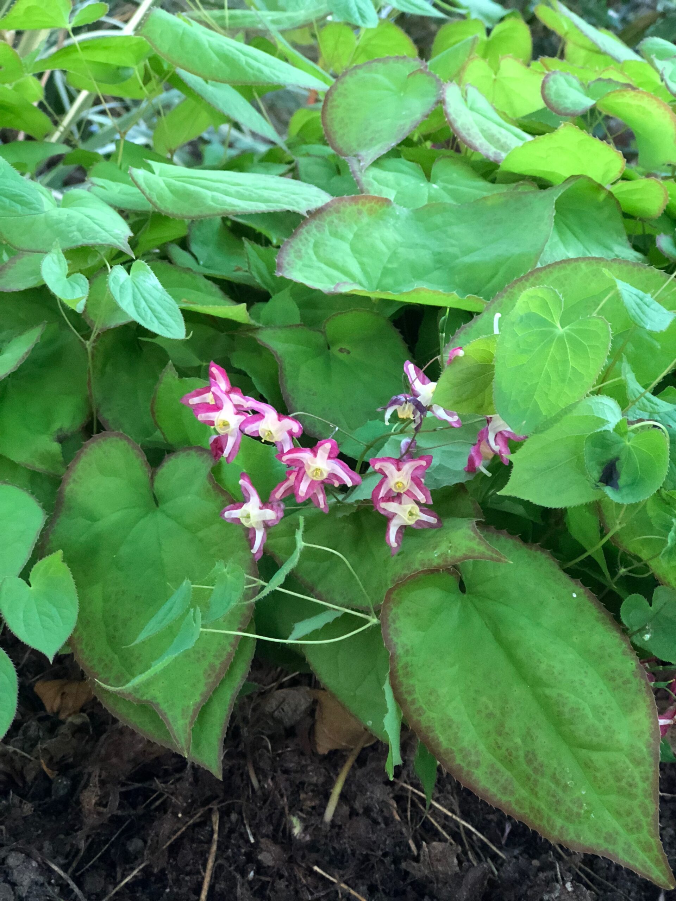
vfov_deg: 33.8
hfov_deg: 25.7
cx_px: 338
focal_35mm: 57
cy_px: 450
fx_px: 1484
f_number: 2.8
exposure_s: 1/50
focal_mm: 6.6
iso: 640
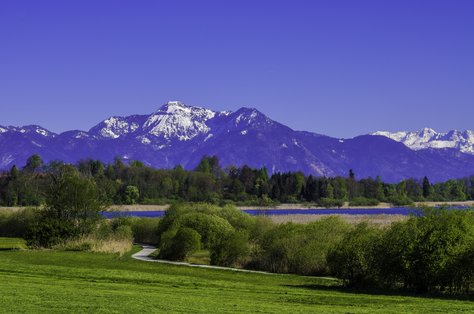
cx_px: 235
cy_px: 172
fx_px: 1524
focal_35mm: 116
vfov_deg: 11.8
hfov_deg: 17.7
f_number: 8
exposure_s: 1/200
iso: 80
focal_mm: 70
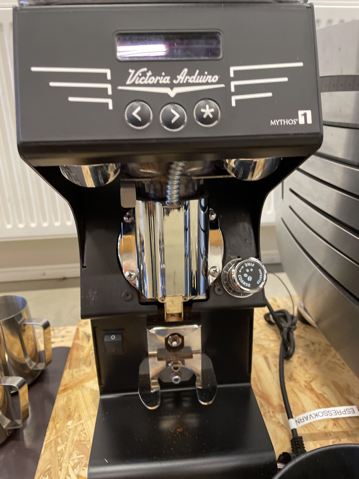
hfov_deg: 53.1
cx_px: 180
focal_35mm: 26
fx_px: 360
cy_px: 240
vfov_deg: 67.3
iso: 200
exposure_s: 1/50
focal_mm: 4.2
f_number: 1.6
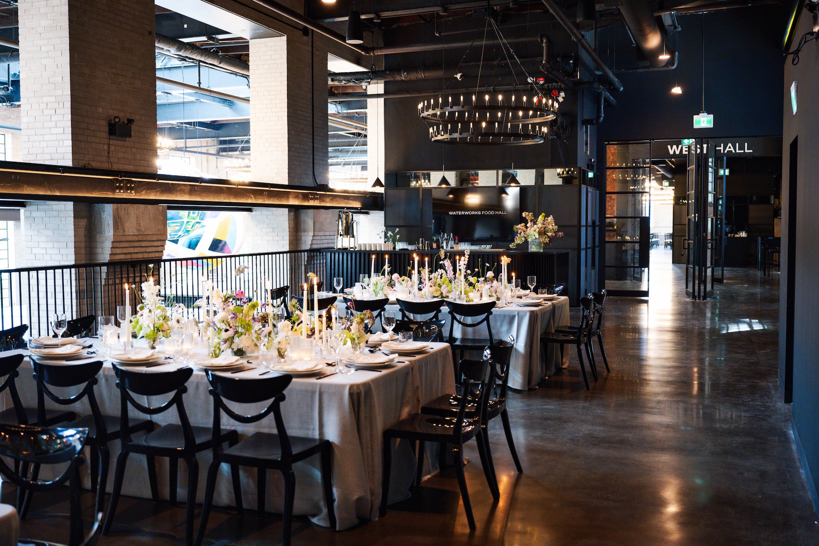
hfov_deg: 51.9
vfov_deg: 35.9
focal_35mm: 37
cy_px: 273
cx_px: 410
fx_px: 842
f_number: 3.2
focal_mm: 37
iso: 1600
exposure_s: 1/125
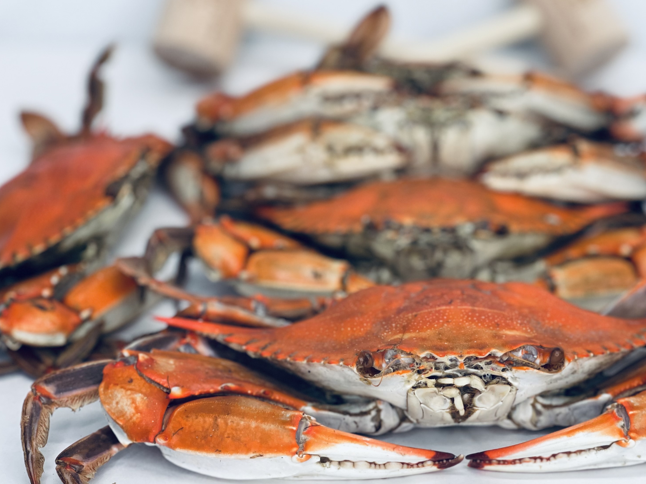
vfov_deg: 16.7
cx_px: 440
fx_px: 1642
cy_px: 317
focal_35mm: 88
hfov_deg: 22.1
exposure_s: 1/120
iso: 64
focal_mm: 7.5
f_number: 2.2
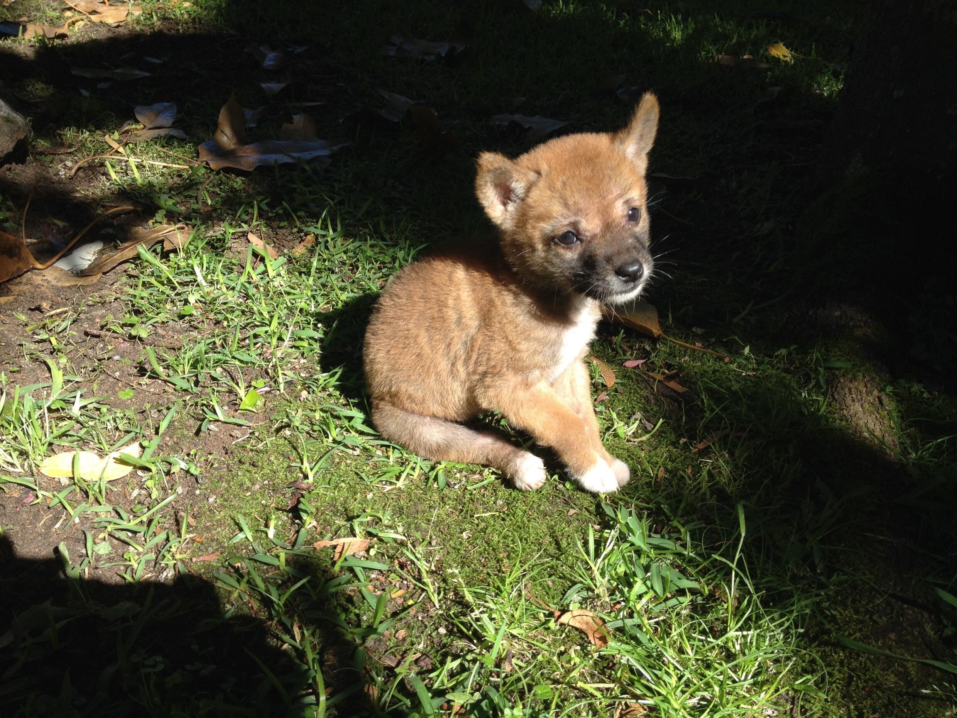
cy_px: 359
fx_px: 968
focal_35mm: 35
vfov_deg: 40.7
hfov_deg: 52.6
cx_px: 478
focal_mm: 4.28
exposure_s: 1/606
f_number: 2.4
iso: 50
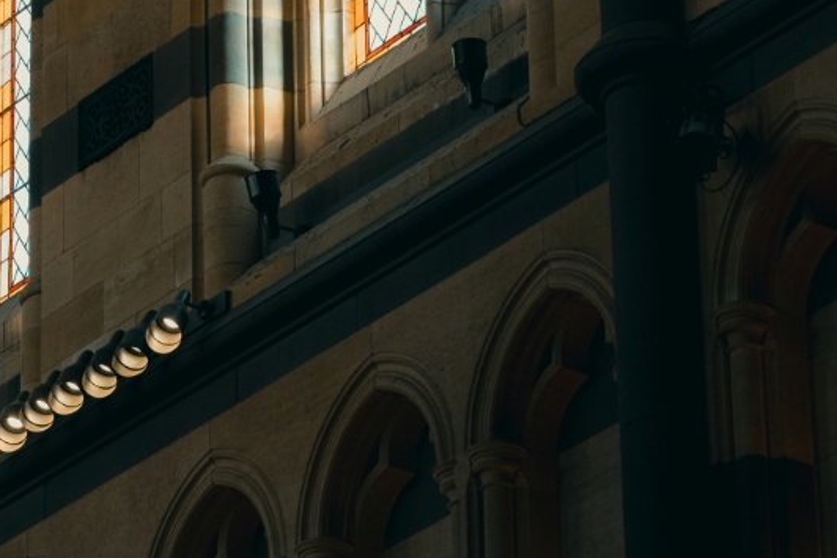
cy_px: -166
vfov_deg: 5.4
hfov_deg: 8.1
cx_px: 214
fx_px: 5930
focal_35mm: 255
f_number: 2
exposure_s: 1/200
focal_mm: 110
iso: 800
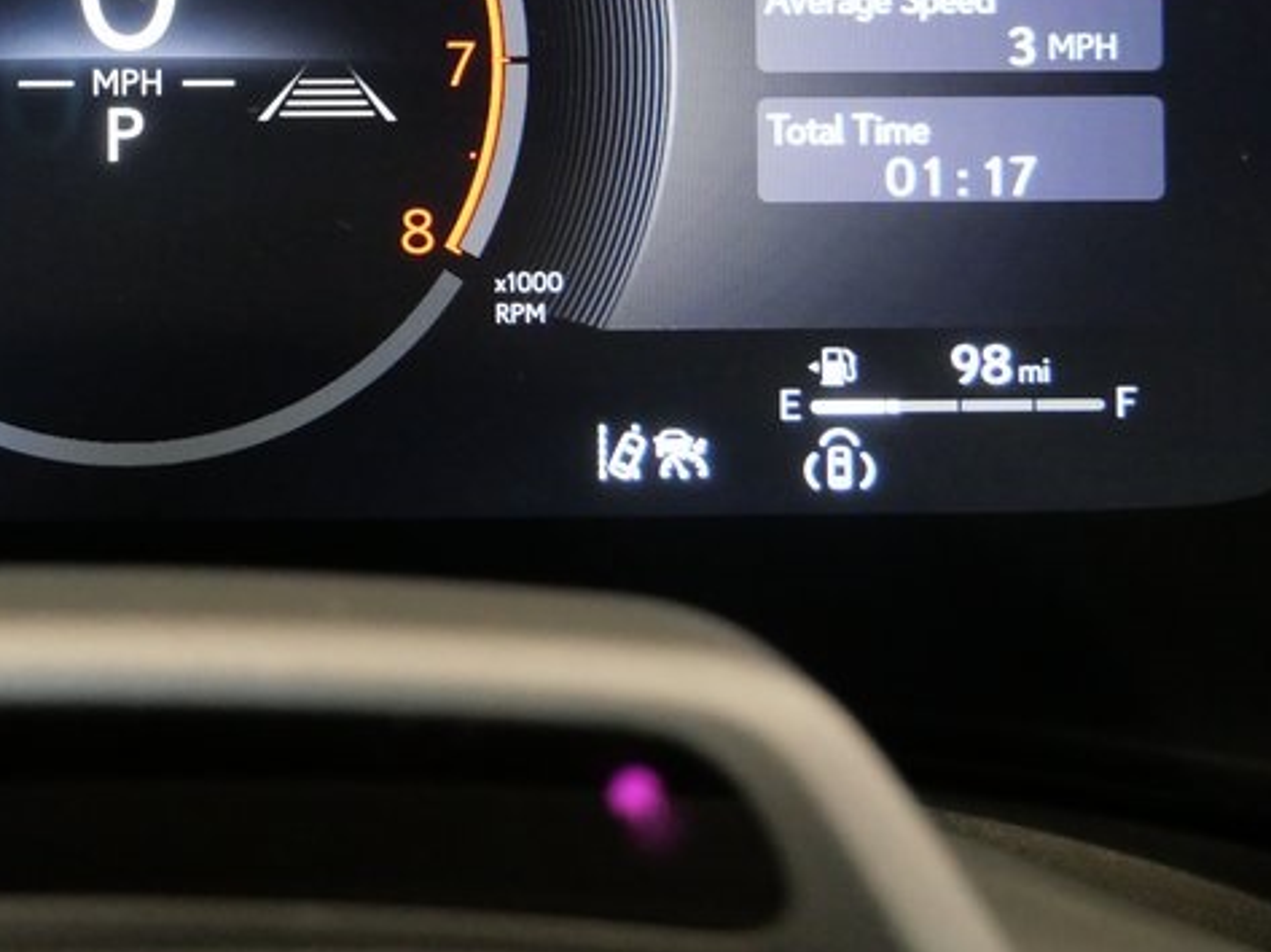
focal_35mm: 65
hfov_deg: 28.5
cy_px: 48
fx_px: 2385
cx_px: 97
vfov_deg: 21.9
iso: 3200
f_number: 3.7
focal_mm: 15
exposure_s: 1/13
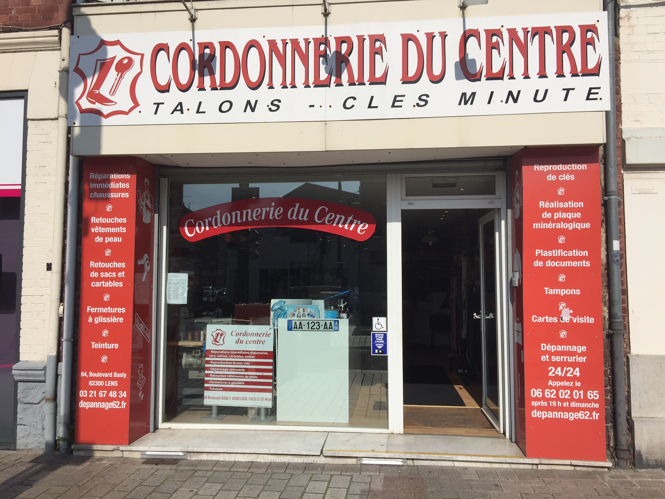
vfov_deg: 48.2
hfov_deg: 61.7
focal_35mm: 29
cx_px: 332
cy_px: 250
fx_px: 557
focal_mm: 4.15
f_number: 2.2
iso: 32
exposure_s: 1/4950
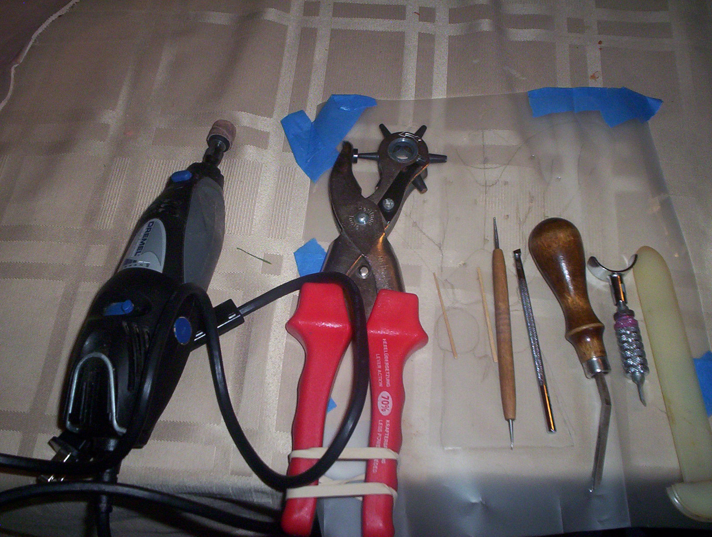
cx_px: 356
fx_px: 783
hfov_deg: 48.9
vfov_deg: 37.9
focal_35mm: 38
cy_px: 268
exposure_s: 1/60
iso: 140
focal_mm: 4.99
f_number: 4.5
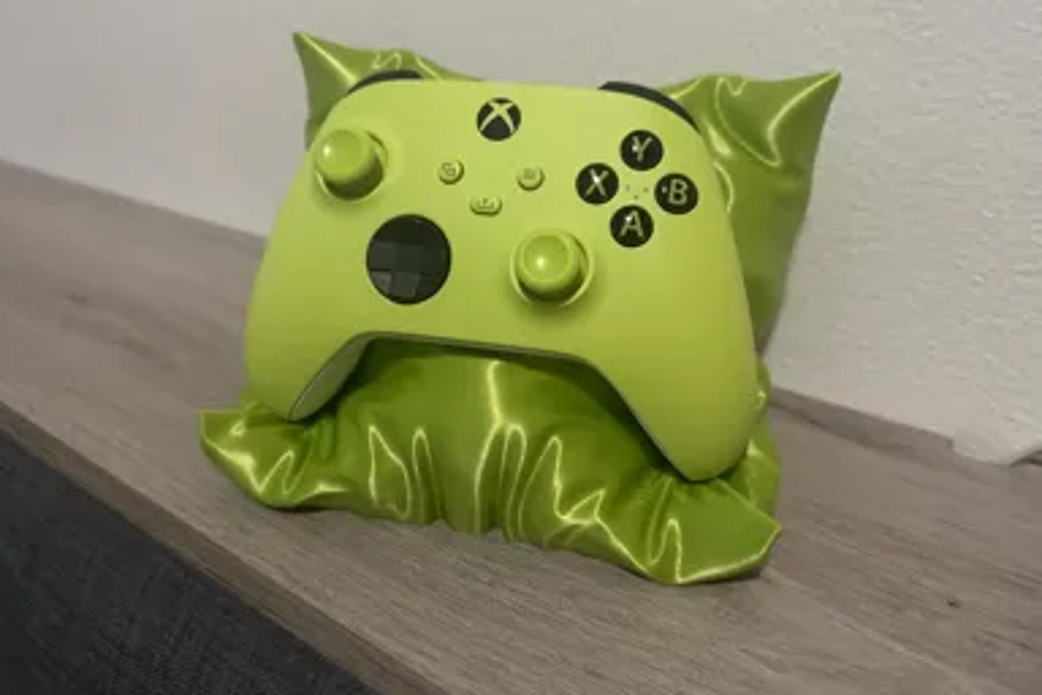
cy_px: 320
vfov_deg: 49.5
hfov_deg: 69.4
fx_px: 752
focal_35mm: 26
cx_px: 521
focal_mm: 6.86
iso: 1000
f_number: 1.78
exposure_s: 1/40
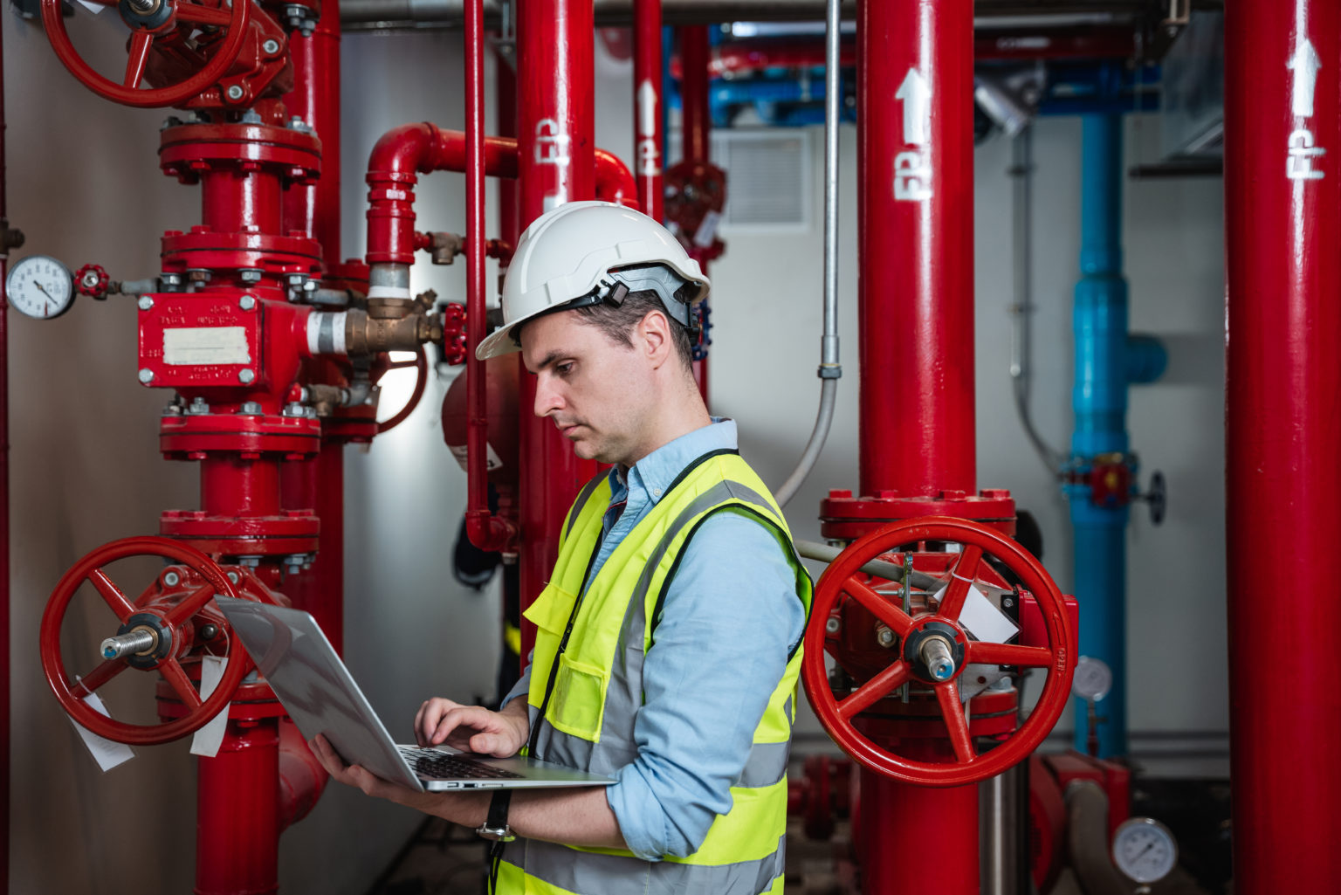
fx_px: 1874
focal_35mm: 50
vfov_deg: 26.9
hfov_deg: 39.4
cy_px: 448
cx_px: 670
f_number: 2.8
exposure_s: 1/125
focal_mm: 50.3
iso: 320
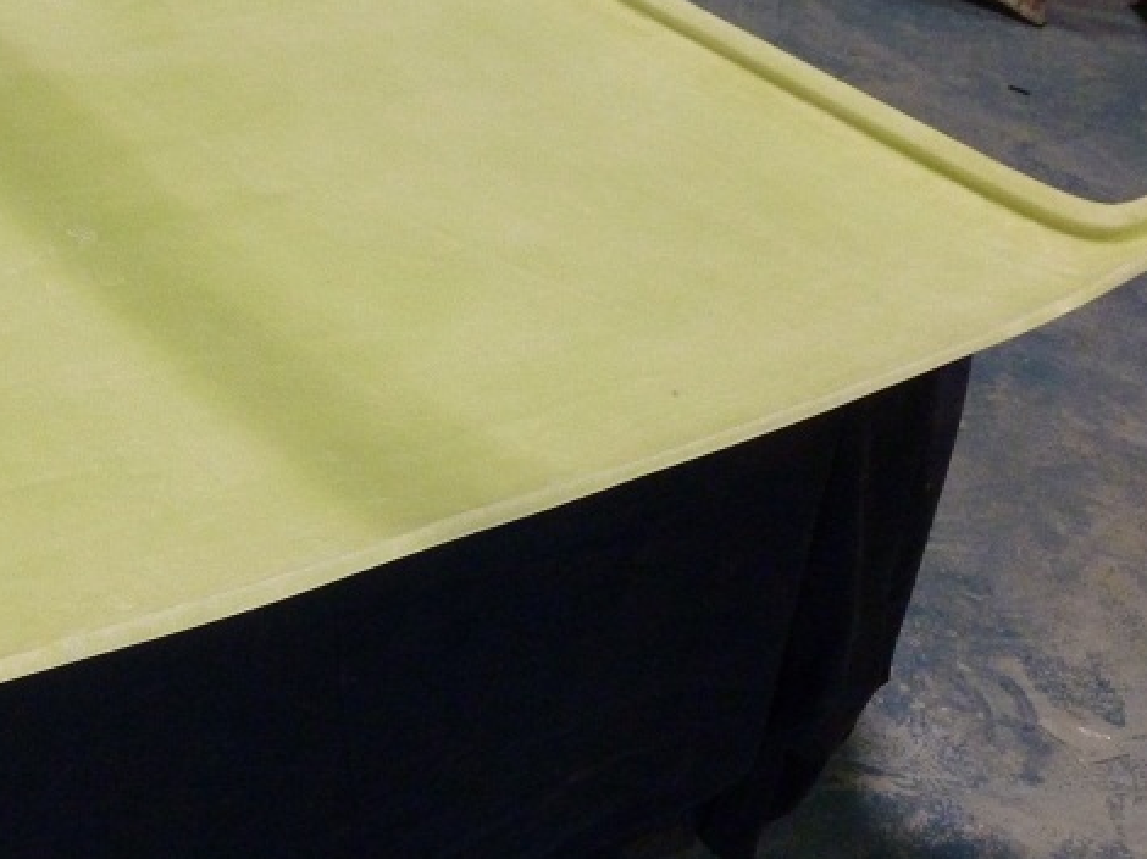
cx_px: 122
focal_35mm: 55
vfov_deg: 26.5
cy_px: 366
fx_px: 1821
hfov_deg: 33.2
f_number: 3.3
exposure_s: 1/30
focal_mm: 5
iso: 400
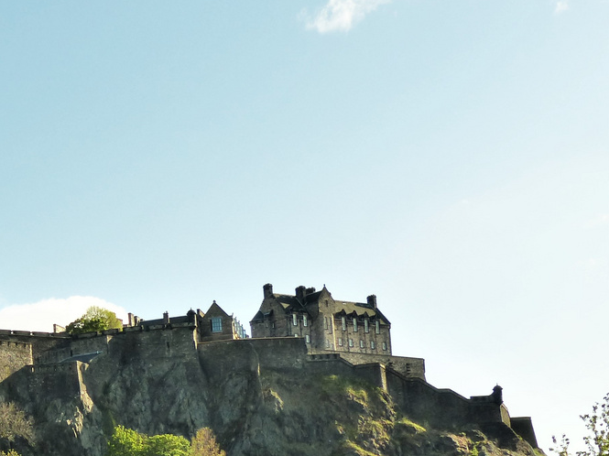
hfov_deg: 23.6
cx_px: -45
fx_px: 1372
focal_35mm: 78
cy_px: 484
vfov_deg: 18.3
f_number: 4
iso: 160
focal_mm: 6.4
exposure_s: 1/800
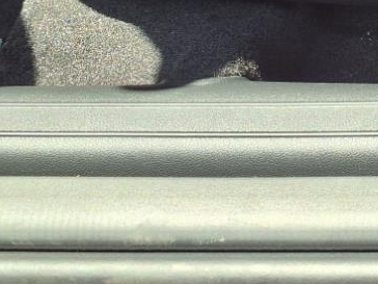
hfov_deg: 23.0
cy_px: -98
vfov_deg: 18.0
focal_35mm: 76
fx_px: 830
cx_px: 484
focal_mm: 3.58
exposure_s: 1/182
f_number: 1.9
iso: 40
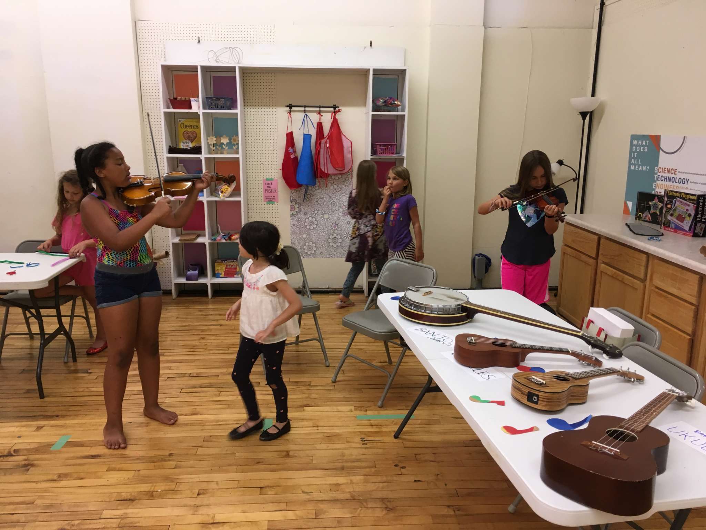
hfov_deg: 61.7
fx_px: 591
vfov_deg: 48.2
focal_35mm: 29
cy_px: 265
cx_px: 353
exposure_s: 1/30
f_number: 2.2
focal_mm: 4.15
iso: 64
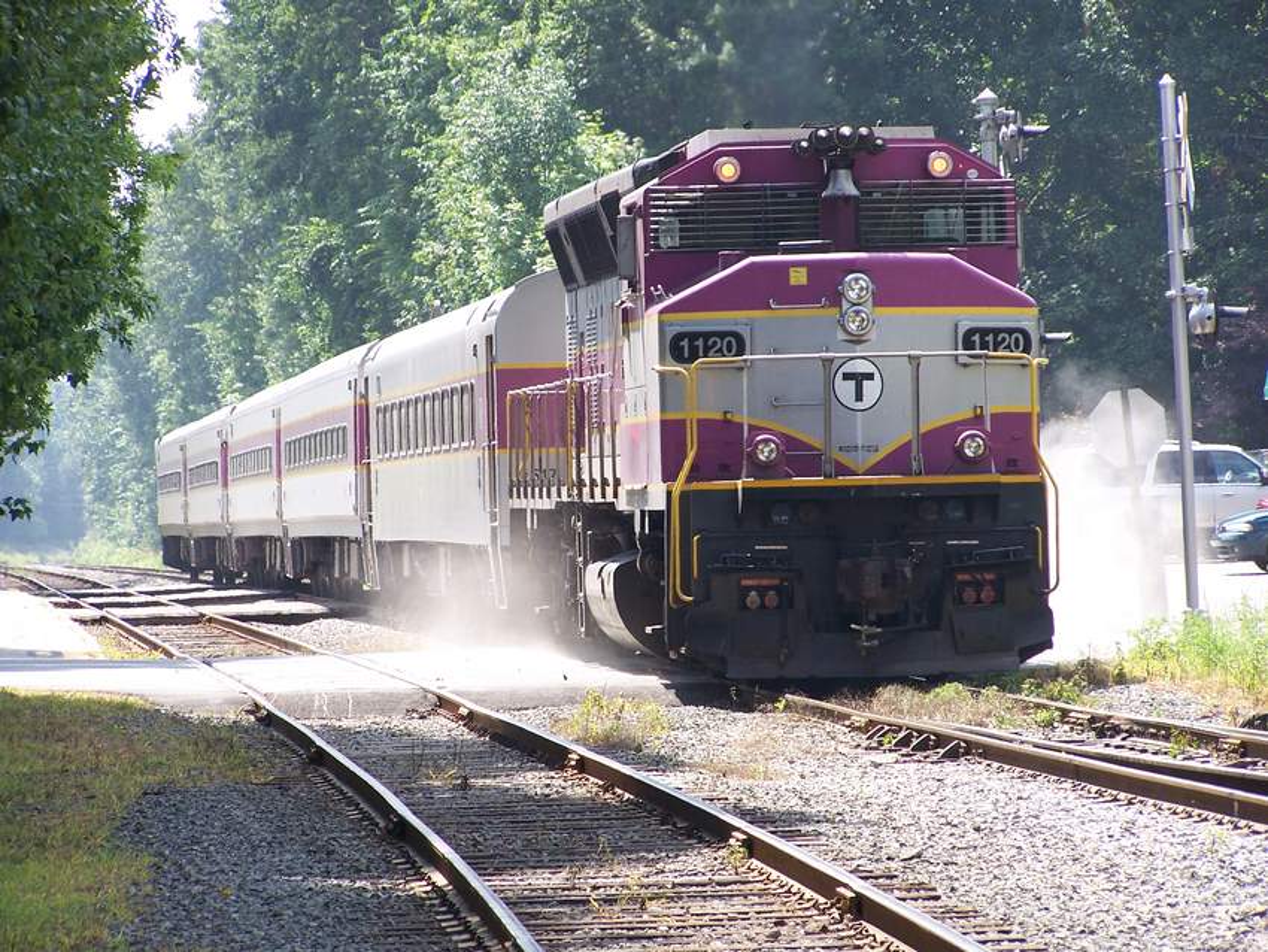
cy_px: 476
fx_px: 7988
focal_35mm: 218
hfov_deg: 9.1
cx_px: 634
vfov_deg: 6.8
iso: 80
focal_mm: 36.2
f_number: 3.2
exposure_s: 1/320
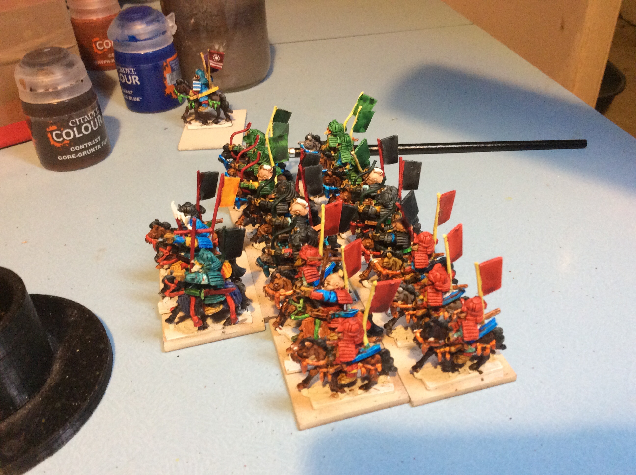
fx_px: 587
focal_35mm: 32
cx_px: 318
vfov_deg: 44.1
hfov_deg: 56.9
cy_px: 238
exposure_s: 1/25
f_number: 2.4
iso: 200
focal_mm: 3.3
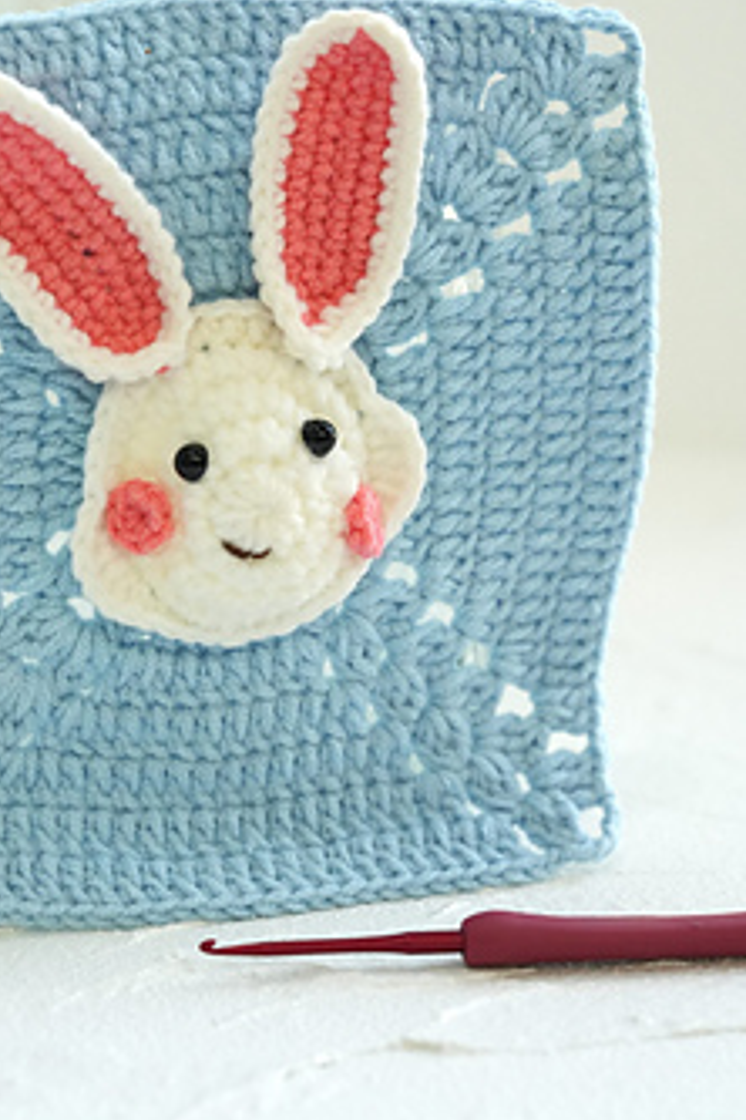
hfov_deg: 13.0
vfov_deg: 19.4
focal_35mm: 105
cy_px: 498
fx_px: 3263
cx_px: 210
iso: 3200
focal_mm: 70
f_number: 5.6
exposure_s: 1/320
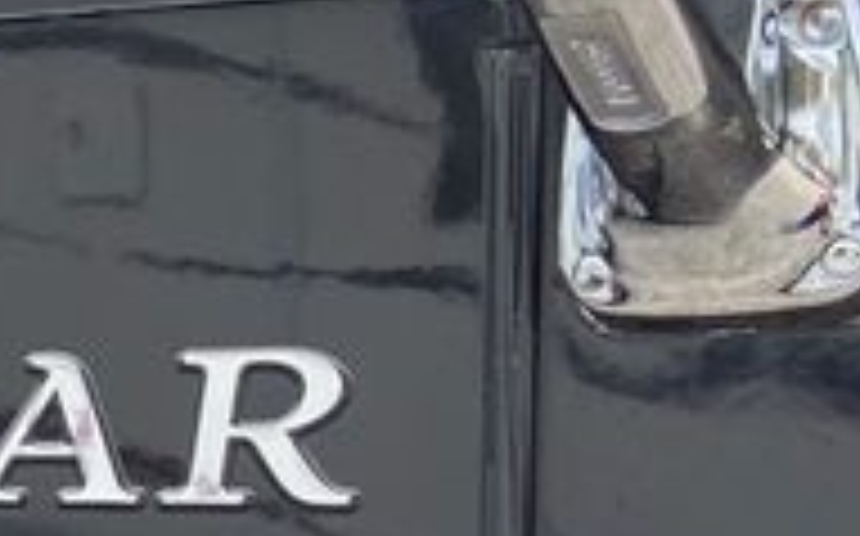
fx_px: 3466
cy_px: 662
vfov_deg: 8.7
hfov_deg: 12.9
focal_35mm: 148
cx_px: -644
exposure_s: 1/122
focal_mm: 4.25
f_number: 1.8
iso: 64
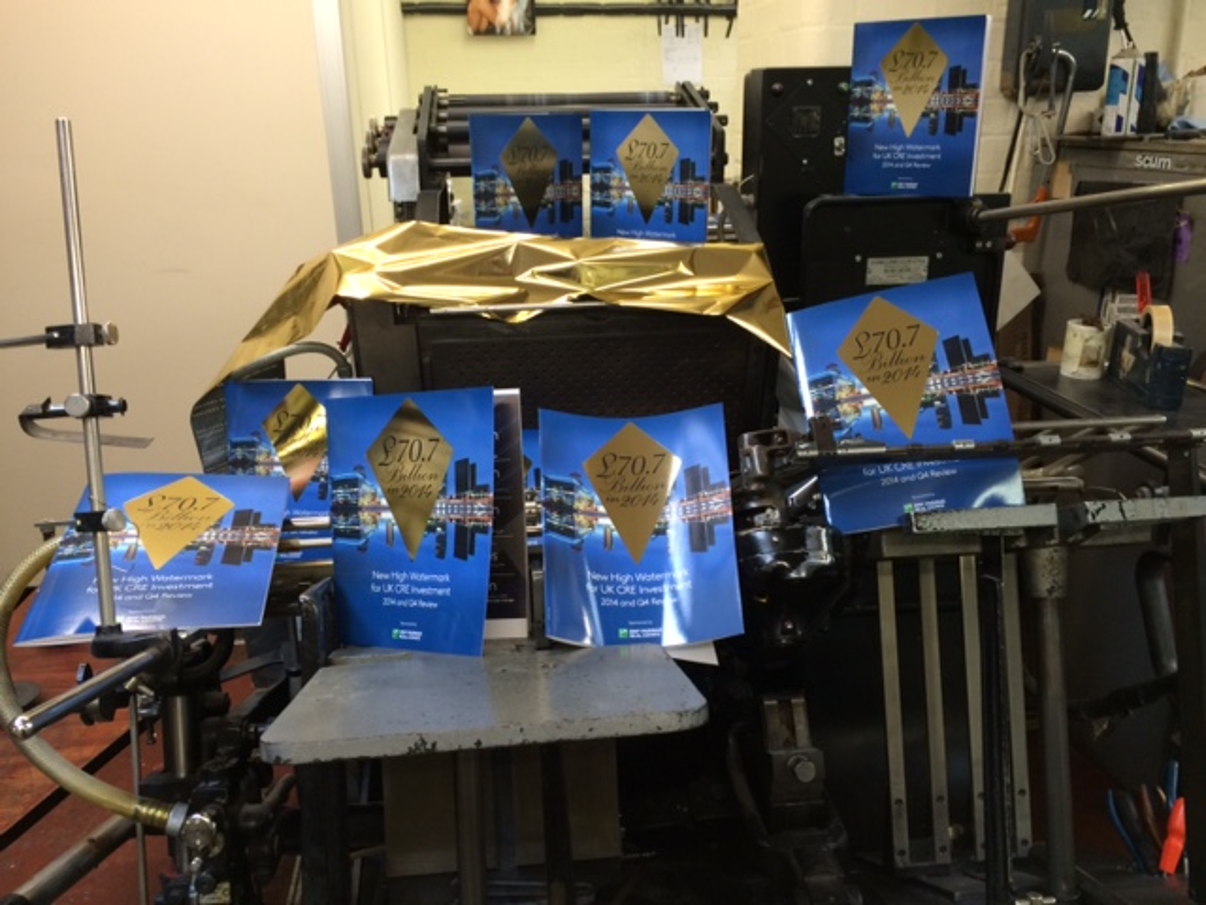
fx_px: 1010
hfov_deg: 61.7
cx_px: 603
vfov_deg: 48.2
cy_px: 452
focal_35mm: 29
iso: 125
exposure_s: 1/33
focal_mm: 4.15
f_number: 2.2
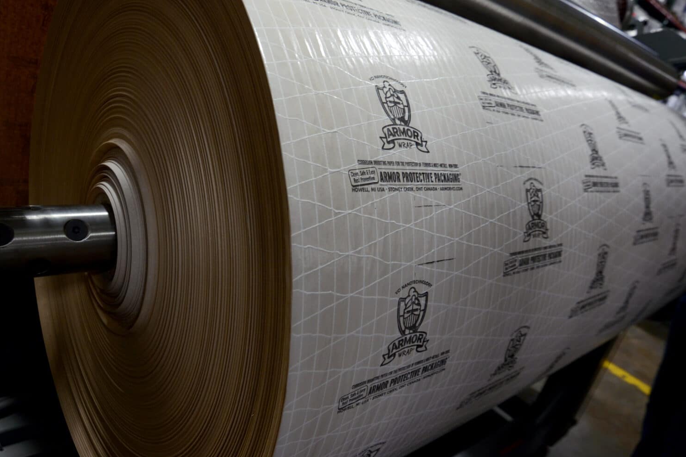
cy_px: 228
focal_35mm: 28
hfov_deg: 65.5
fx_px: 533
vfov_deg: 46.4
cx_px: 356
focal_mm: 18
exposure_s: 1/30
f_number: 6.3
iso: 800
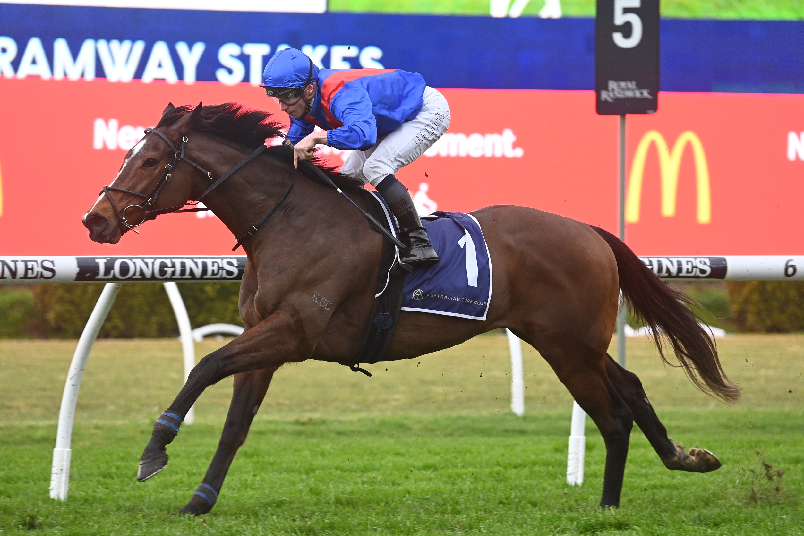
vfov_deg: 5.3
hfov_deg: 7.9
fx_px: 5807
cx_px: 402
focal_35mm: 260
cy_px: 268
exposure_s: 1/1250
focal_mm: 260
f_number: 5.6
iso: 3600
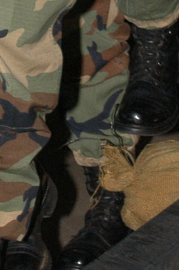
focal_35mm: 377
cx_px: -42
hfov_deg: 3.6
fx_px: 2821
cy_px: -188
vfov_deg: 5.4
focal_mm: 55
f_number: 5.6
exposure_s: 1/60
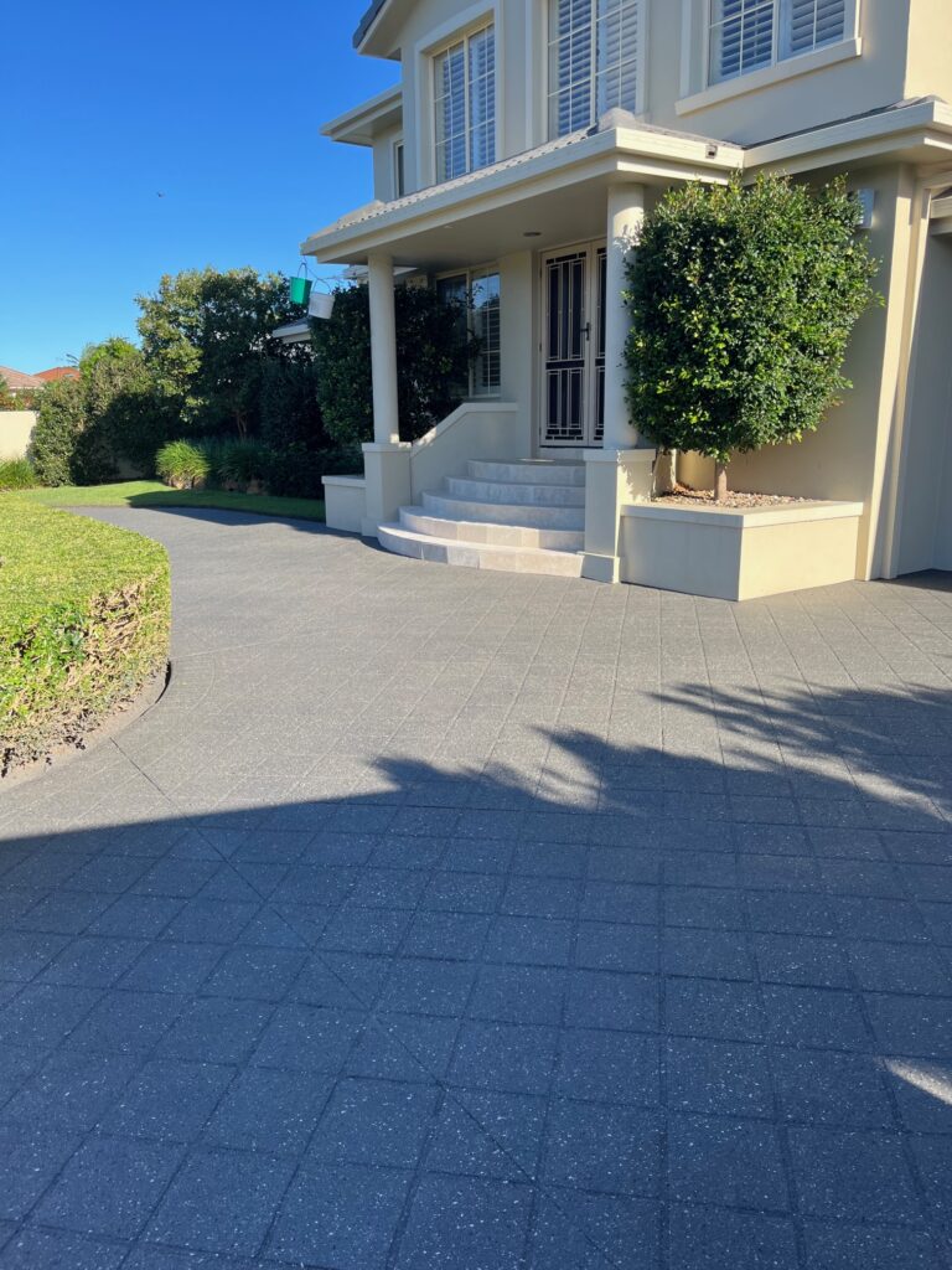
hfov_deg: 53.1
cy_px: 635
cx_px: 476
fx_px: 953
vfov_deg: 67.3
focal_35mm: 26
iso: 50
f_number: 1.6
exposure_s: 1/1151
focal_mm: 5.1
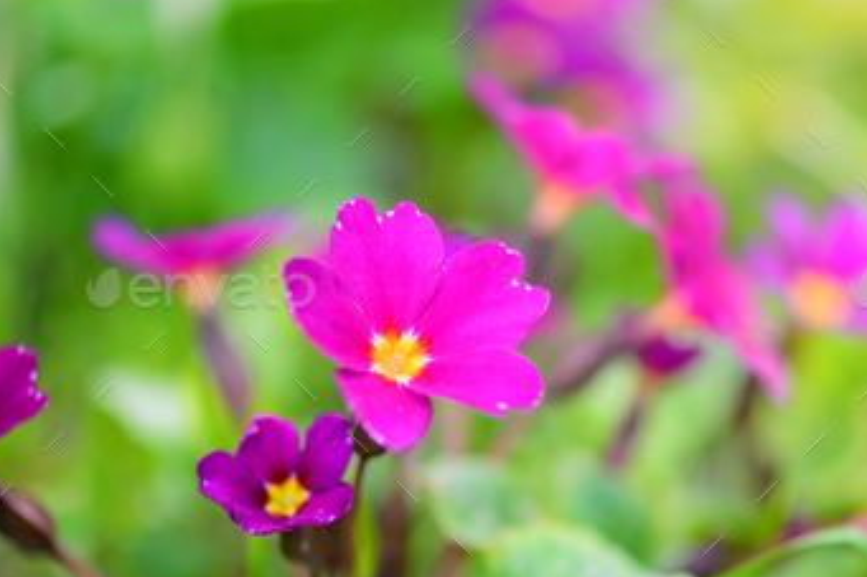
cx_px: 575
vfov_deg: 7.5
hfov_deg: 11.3
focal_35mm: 182
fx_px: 4381
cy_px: 409
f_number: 3.2
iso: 200
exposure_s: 1/200
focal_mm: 105
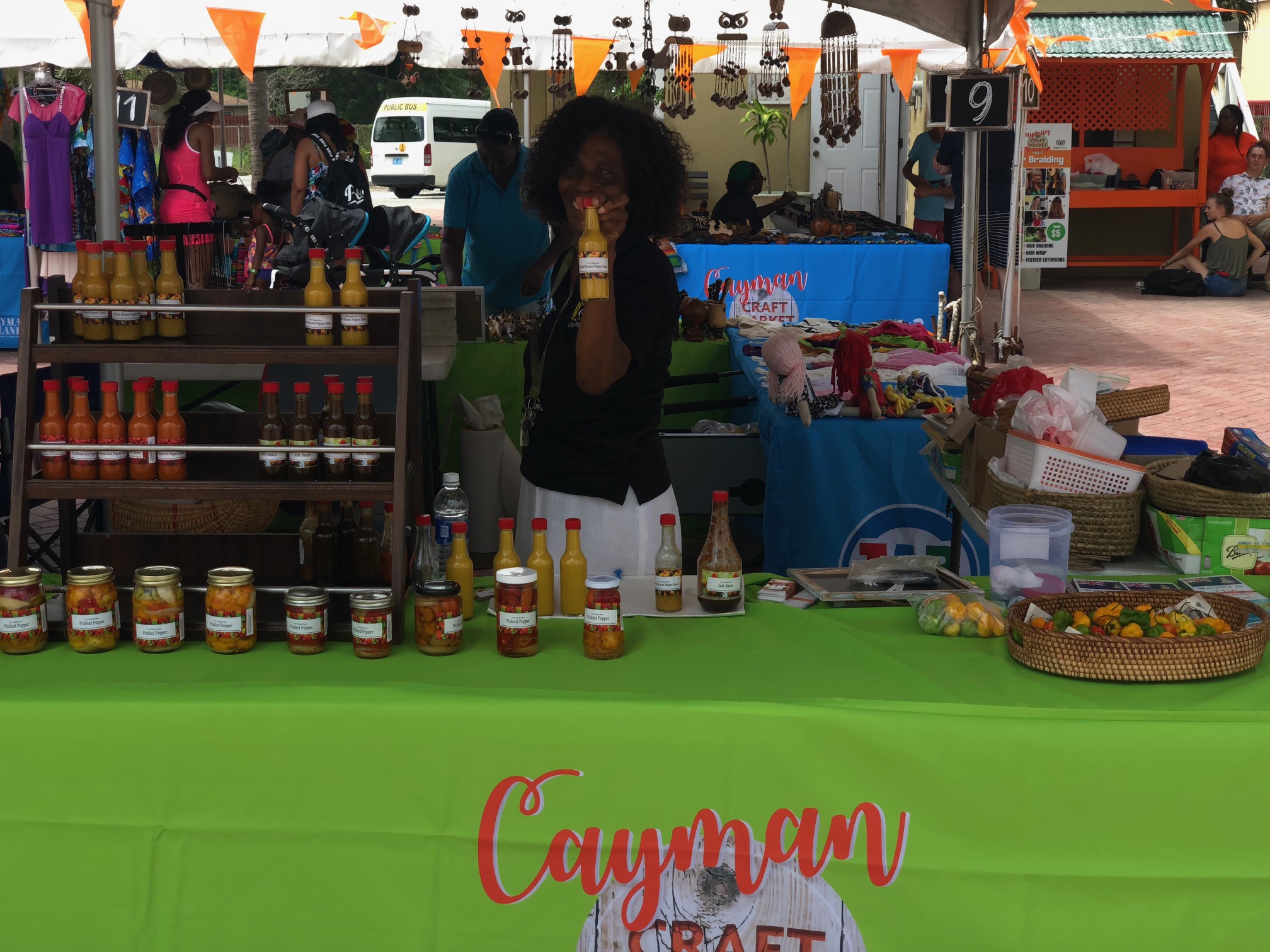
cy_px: 476
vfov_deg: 28.0
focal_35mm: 52
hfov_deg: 36.8
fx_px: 1908
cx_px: 635
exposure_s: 1/306
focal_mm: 6
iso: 16
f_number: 2.4
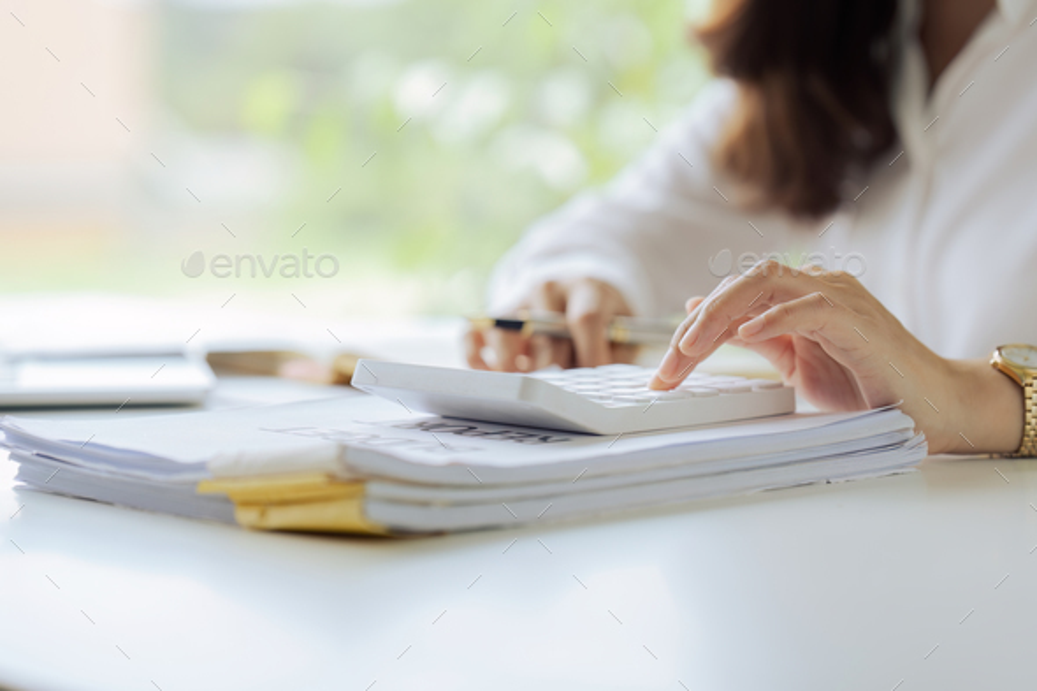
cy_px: 346
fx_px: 2448
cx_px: 518
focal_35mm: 85
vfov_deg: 16.1
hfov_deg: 23.9
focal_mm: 85
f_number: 3.2
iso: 100
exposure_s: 1/250
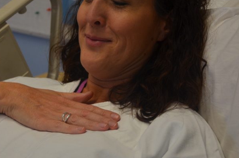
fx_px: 642
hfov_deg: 21.0
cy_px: 72
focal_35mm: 97
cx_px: 77
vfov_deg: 14.0
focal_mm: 38
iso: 560
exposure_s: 1/60
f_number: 4.5
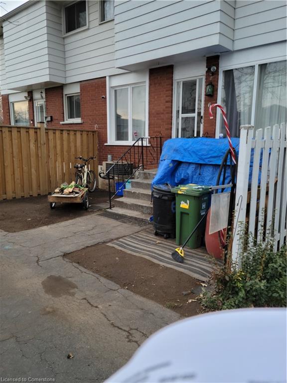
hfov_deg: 49.7
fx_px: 310
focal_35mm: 28
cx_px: 144
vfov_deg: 63.4
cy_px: 192
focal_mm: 5.9
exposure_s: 1/120
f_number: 2
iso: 32
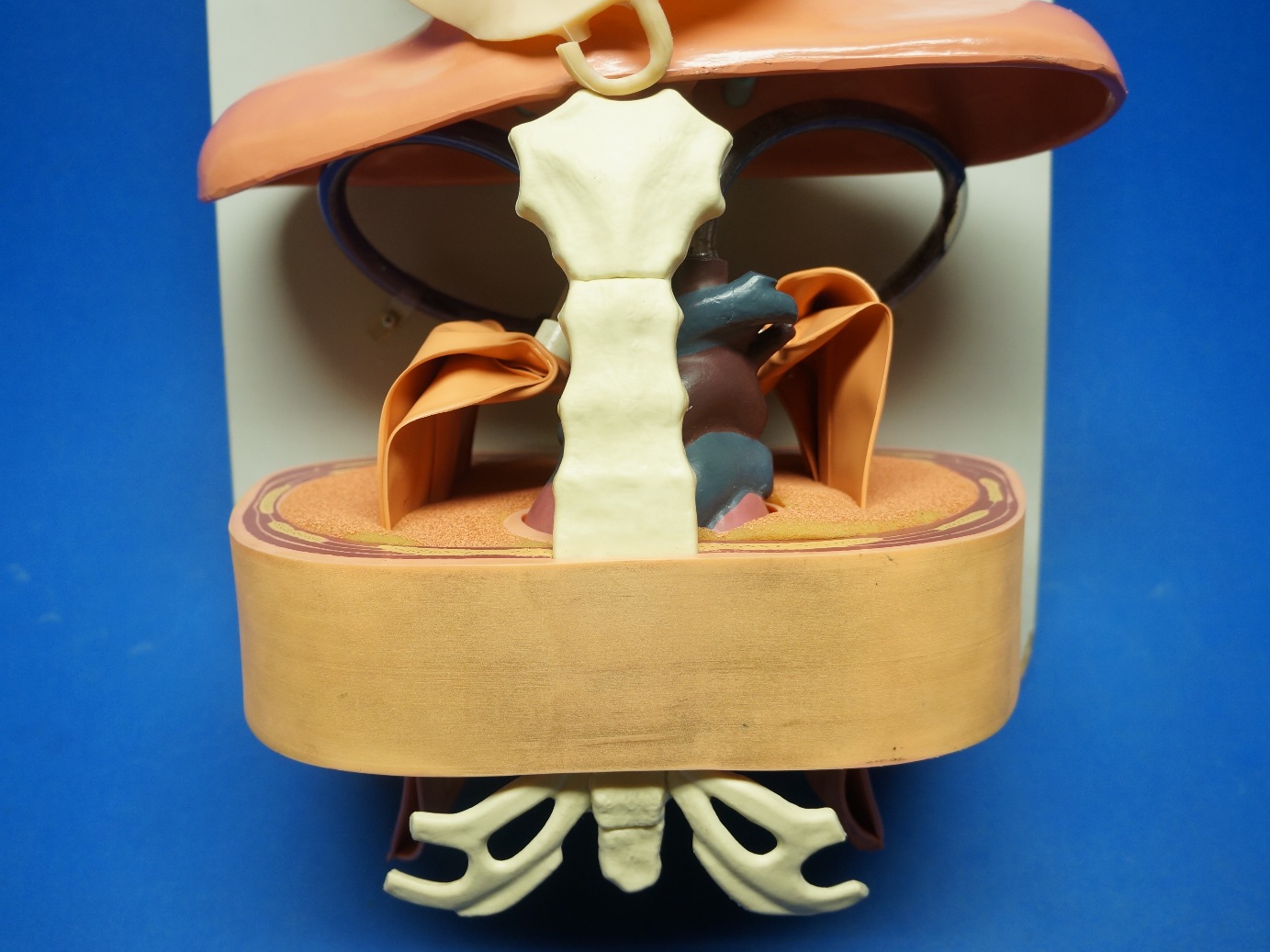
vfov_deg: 46.8
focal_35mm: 30
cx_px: 646
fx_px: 1101
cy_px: 475
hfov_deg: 60.0
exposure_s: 1/60
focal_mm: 18
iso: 400
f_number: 4
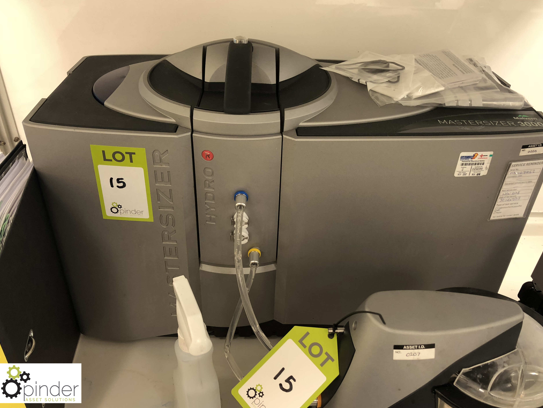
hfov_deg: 60.0
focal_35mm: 30
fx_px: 471
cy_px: 199
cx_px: 280
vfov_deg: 46.8
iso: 40
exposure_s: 1/20
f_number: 1.8
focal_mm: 4
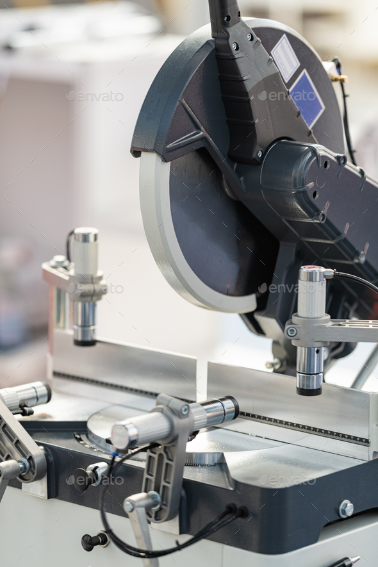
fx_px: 2126
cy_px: 284
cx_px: 189
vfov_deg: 15.2
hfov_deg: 10.2
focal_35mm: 135
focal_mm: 135
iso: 320
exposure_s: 1/200
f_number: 2
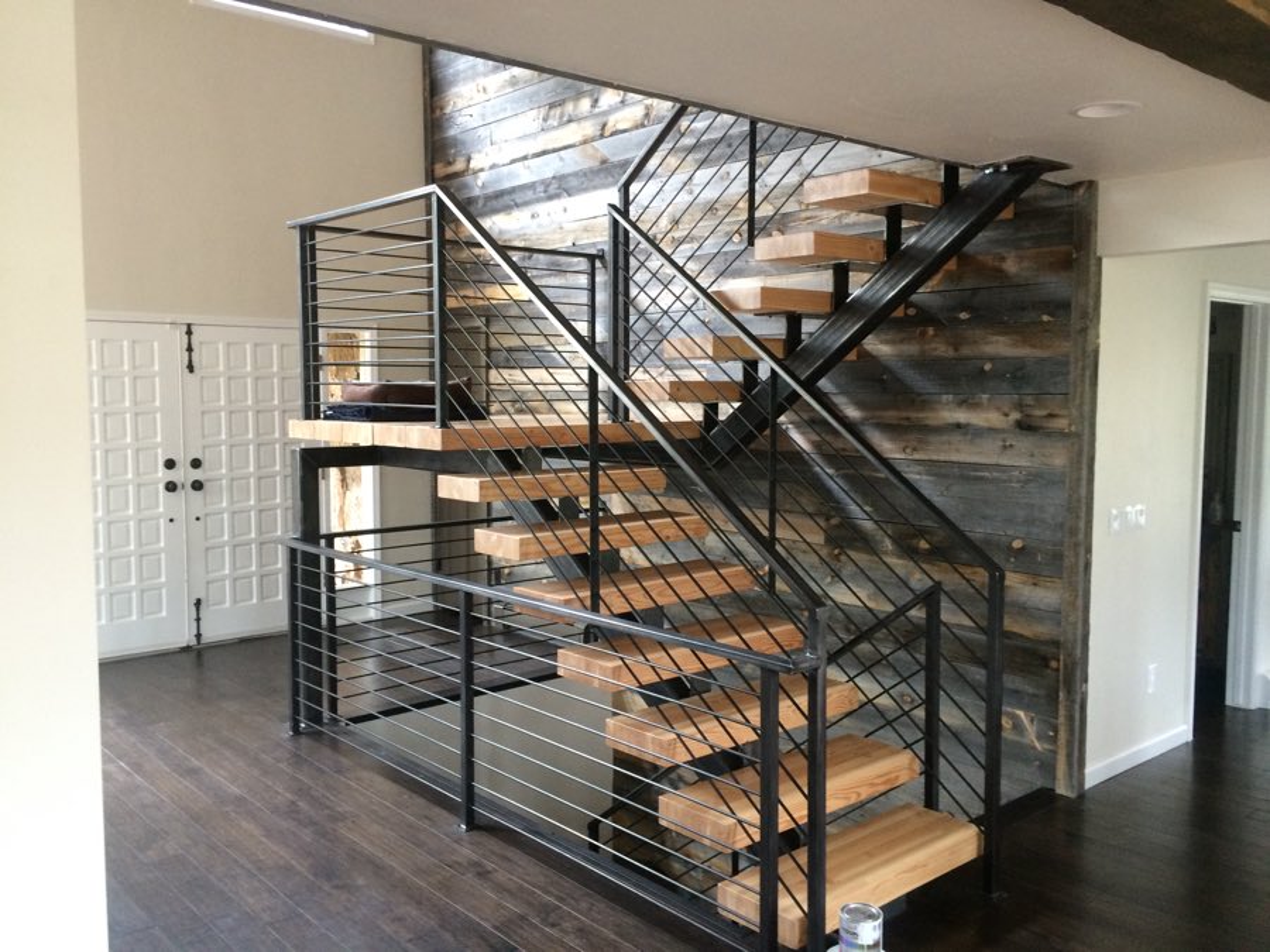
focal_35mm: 29
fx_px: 1064
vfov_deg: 48.2
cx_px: 635
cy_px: 476
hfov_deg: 61.7
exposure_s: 1/30
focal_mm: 4.15
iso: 125
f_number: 2.2
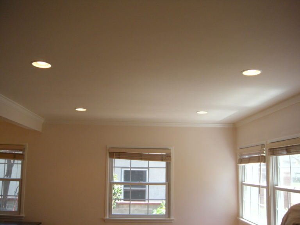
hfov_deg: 52.6
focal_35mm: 35
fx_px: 303
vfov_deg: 40.7
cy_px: 112
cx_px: 150
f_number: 3.8
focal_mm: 5.9
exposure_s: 1/50.4
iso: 130
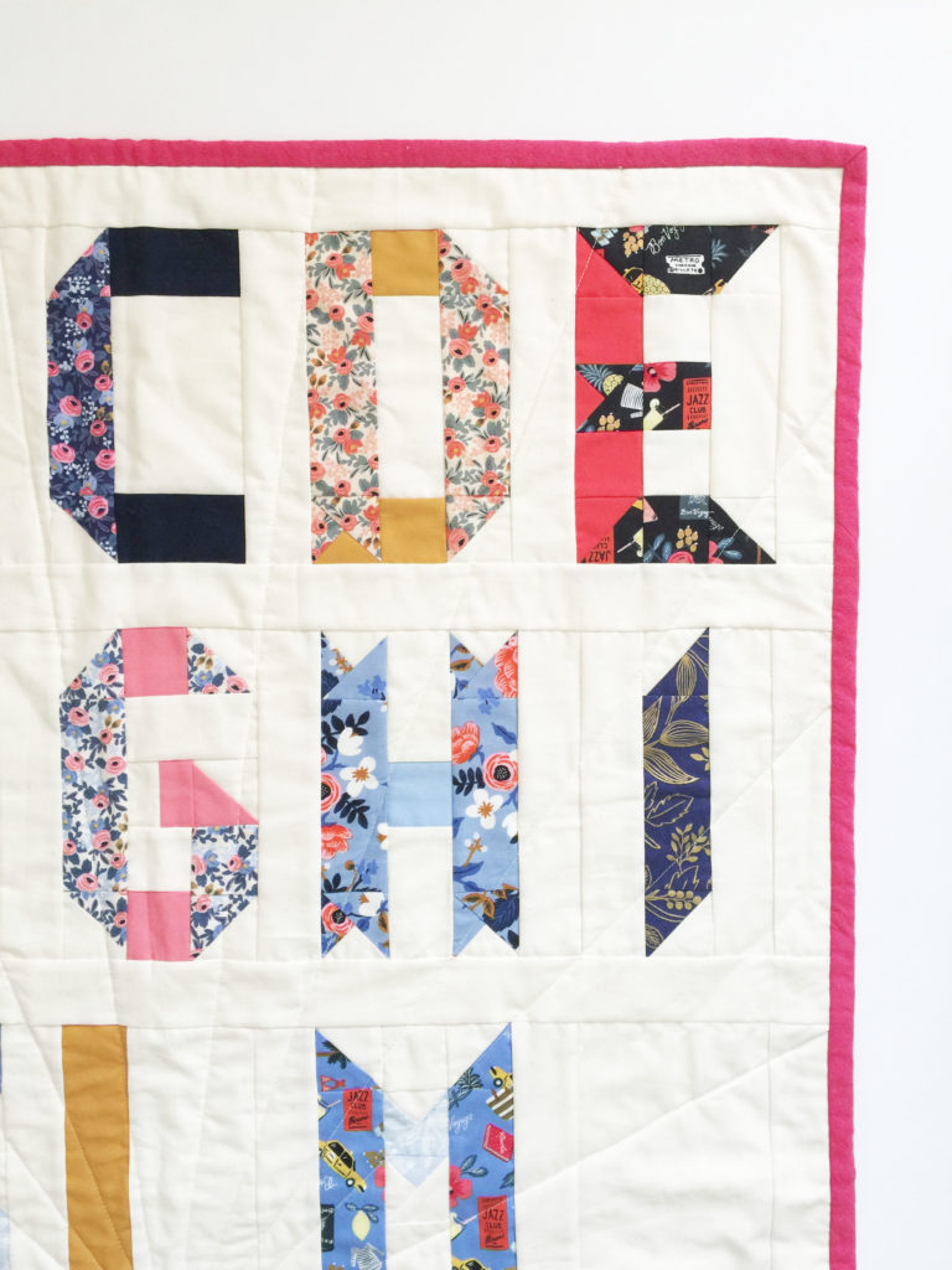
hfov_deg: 48.2
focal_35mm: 29
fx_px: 1063
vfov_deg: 61.7
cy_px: 635
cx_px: 476
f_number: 2.2
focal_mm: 4.15
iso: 40
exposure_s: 1/17
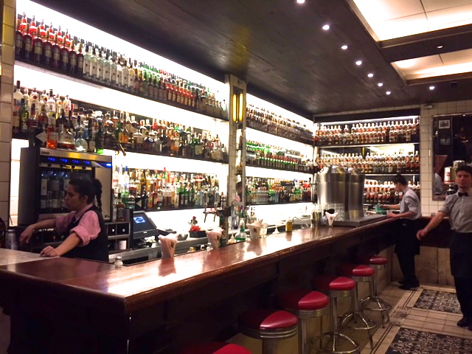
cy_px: 177
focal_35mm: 29
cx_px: 236
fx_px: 395
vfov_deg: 48.2
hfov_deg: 61.7
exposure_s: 1/30
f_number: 2.2
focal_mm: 4.15
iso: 100
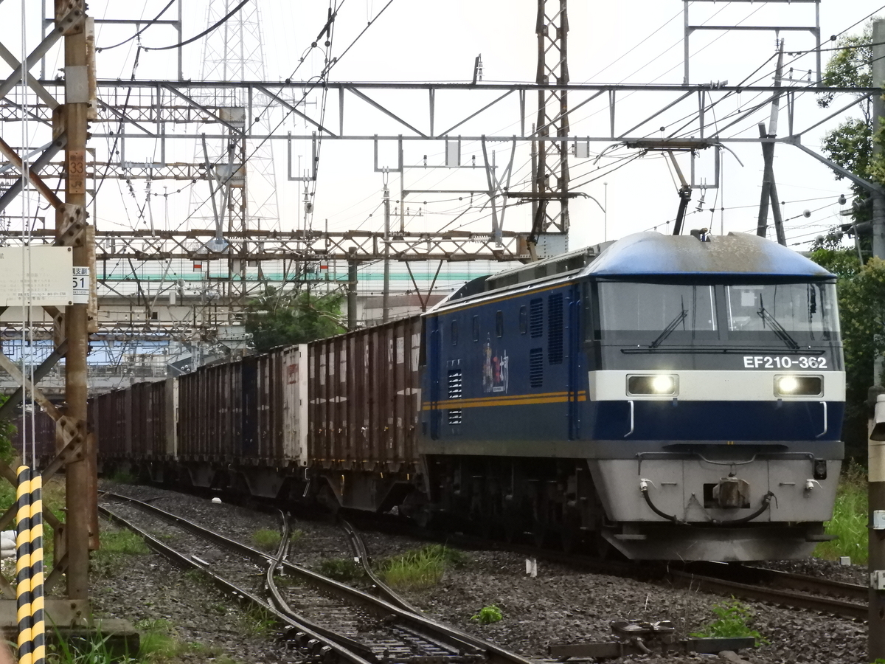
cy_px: 332
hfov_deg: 11.6
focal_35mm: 170
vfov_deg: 8.7
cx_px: 442
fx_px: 4346
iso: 1250
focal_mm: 30.5
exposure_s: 1/640
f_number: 5.2
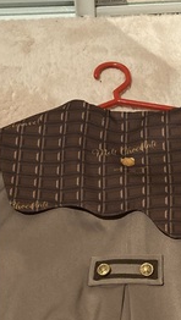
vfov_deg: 26.8
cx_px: 148
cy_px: 311
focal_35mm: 75
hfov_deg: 16.0
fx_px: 638
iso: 320
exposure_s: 1/50
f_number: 1.8
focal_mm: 3.99
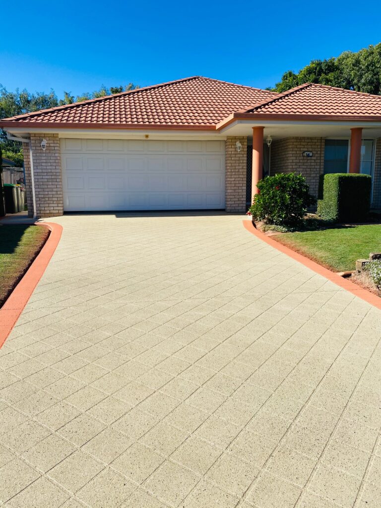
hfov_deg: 53.1
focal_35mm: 26
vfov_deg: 67.3
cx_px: 190
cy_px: 254
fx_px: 382
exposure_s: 1/3205
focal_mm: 4.25
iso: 32
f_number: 1.8
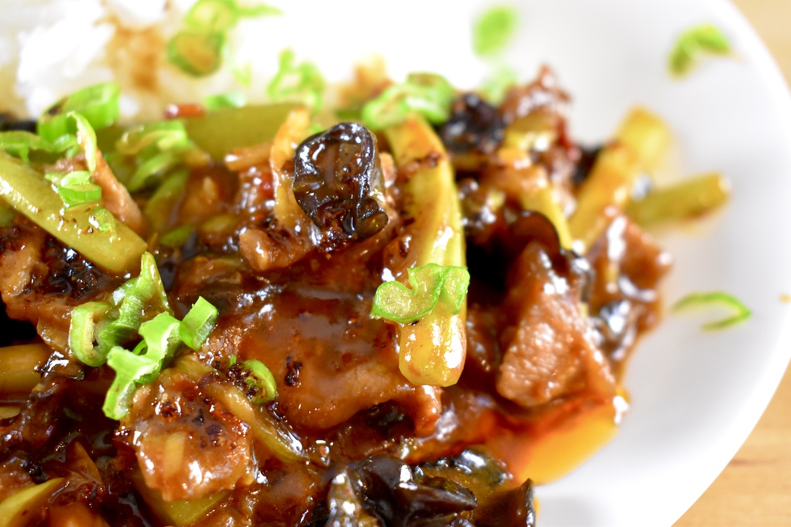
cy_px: 264
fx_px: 1153
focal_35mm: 52
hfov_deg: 37.9
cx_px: 396
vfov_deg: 25.7
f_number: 4.5
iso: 3200
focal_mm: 35
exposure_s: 1/80
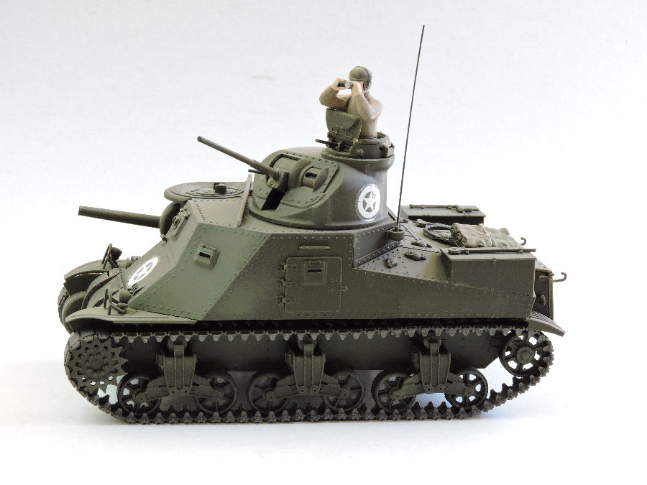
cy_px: 242
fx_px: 1776
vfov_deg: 15.6
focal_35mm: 95
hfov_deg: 20.7
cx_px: 324
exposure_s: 1/30
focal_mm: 17
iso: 400
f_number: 4.8
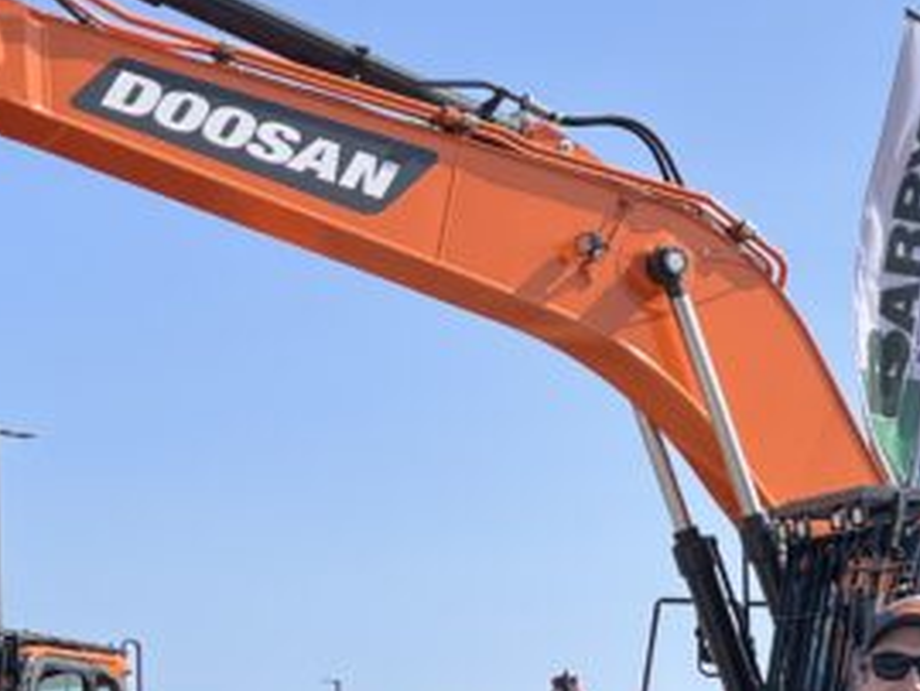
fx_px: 2632
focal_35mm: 99
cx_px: 766
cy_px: 739
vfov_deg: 14.6
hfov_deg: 19.6
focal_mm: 5.1
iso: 50
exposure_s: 1/3311
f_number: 1.6
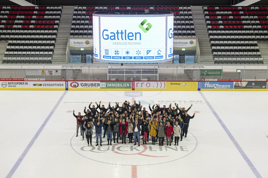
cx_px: 134
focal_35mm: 50
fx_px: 372
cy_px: 89
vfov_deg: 27.0
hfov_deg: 39.6
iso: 1000
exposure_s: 1/160
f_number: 4.5
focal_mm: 50
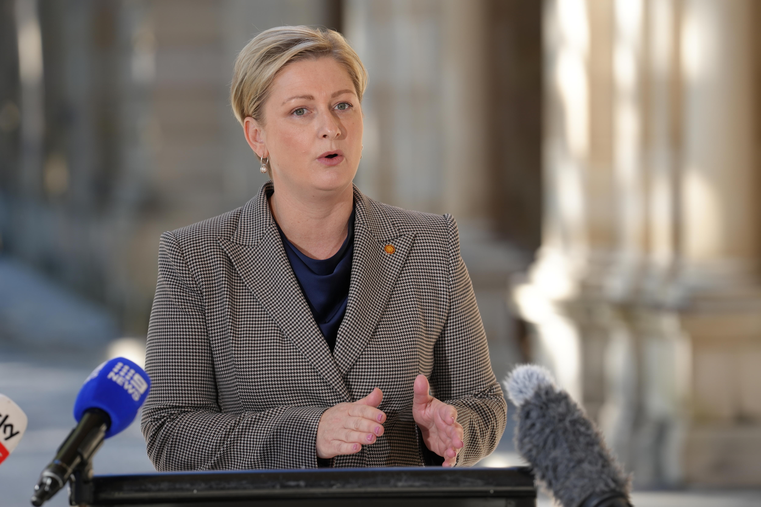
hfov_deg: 10.9
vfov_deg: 7.3
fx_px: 3974
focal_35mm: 188
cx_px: 380
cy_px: 254
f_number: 4
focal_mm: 188
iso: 200
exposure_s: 1/200
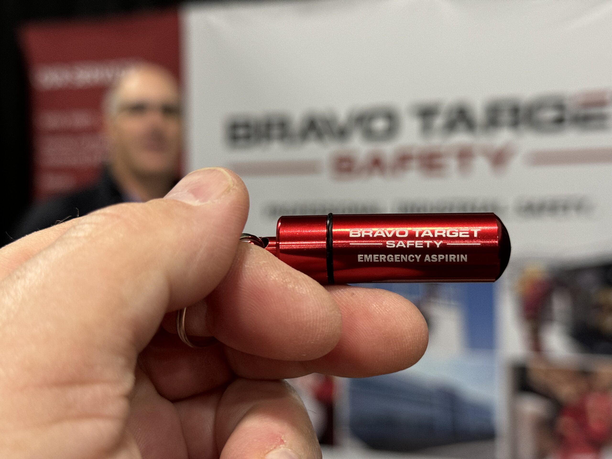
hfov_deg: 39.7
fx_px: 849
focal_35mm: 48
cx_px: 306
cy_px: 230
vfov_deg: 30.3
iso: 250
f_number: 1.78
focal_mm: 6.76
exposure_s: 1/60
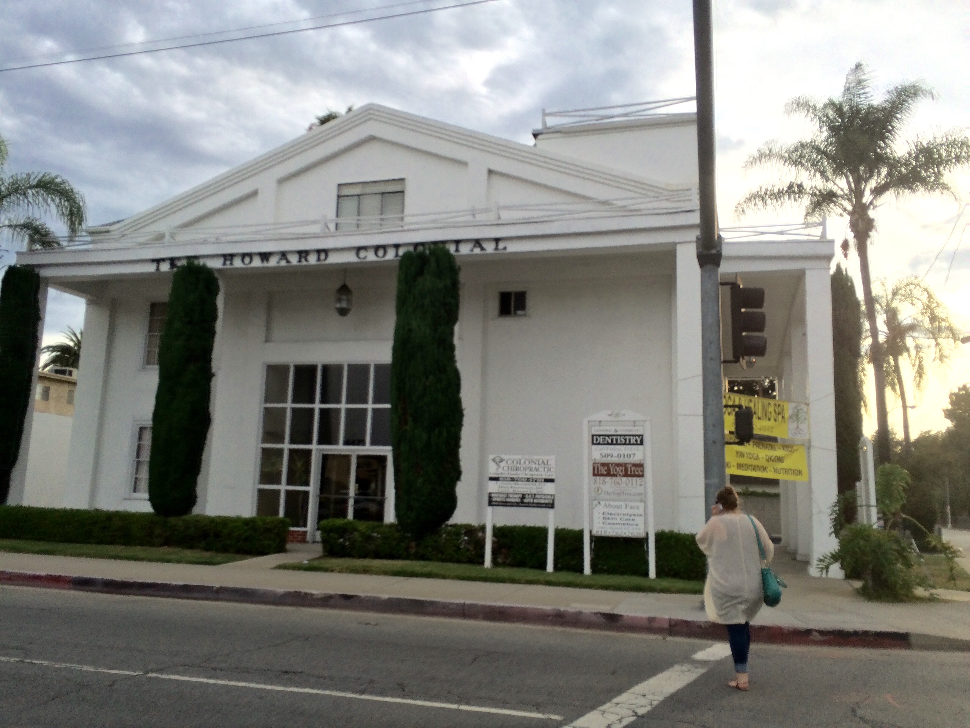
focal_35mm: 29
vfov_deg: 48.2
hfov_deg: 61.7
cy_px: 364
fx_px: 813
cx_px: 485
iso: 32
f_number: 2.2
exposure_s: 1/838
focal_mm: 4.15
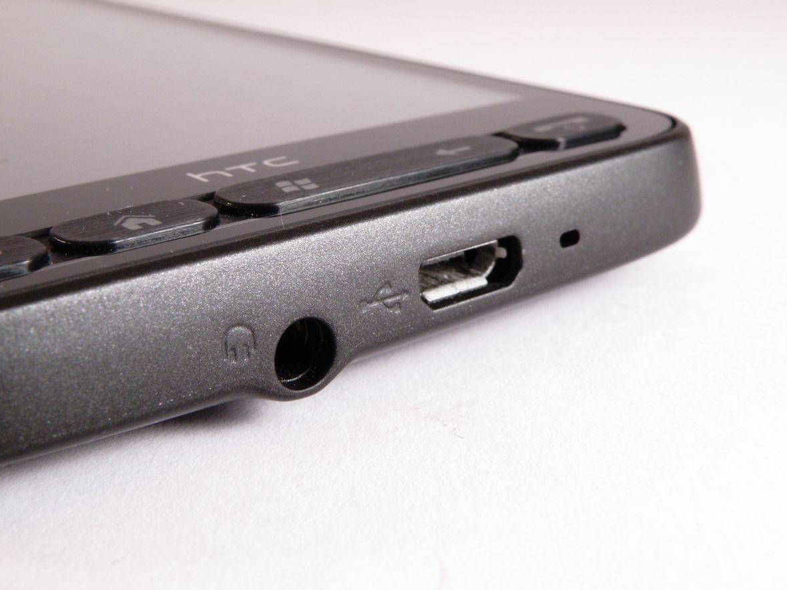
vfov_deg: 26.1
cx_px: 395
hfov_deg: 34.4
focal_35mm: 56
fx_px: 1273
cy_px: 295
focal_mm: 9.77
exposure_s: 1/40
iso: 200
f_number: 8
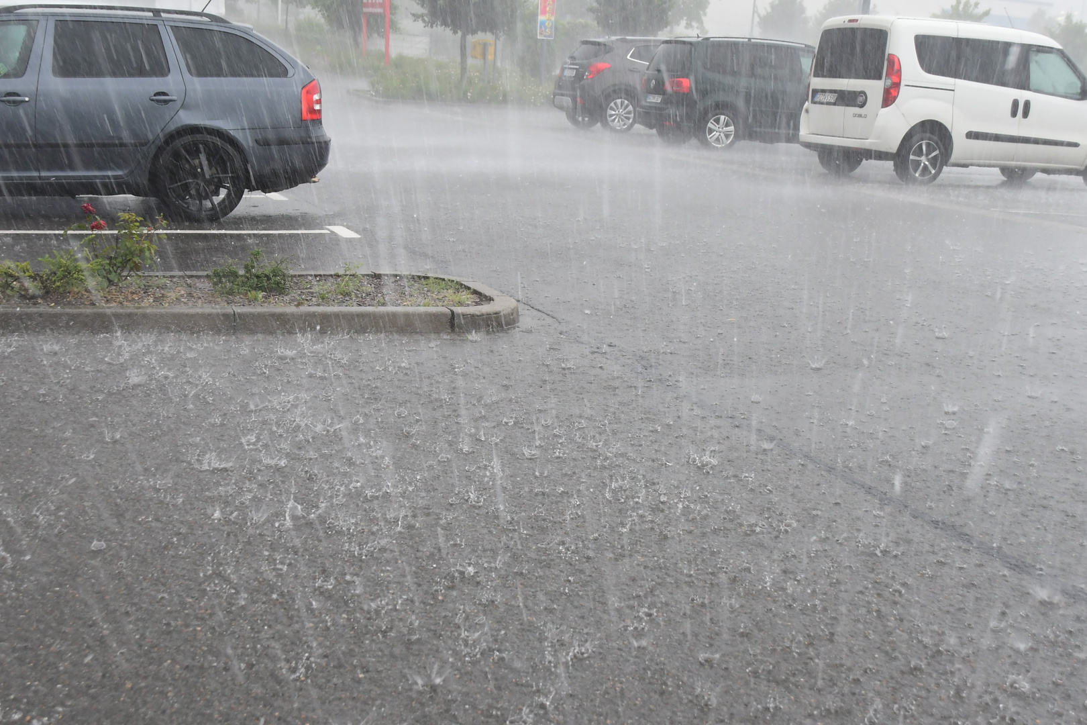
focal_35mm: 39
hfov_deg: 49.6
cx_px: 544
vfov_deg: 34.2
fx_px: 1177
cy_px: 362
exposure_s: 1/100
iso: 640
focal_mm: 26
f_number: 6.3
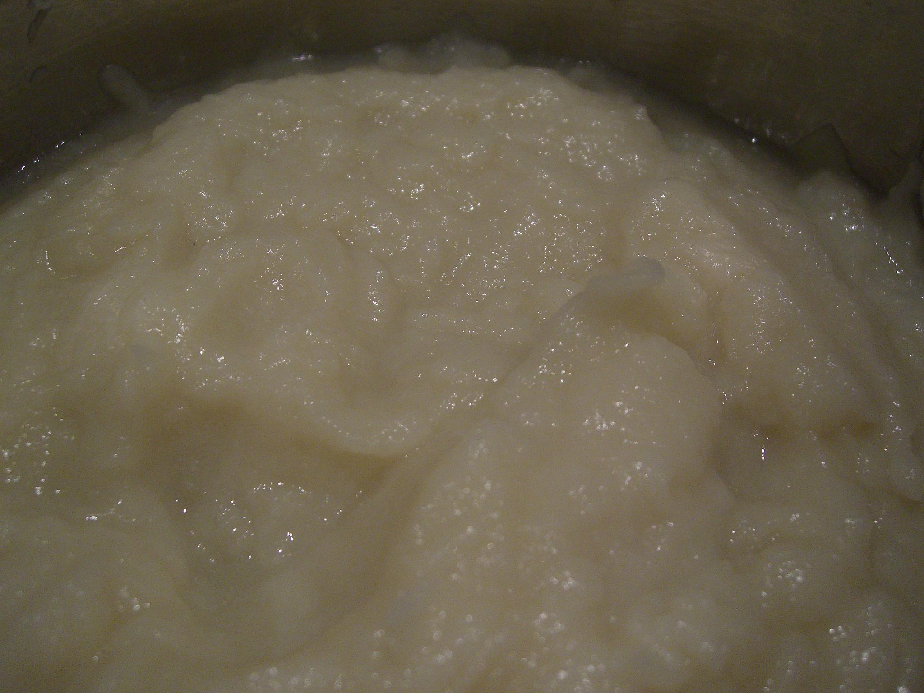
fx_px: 1014
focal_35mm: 38
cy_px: 346
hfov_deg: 49.0
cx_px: 462
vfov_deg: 37.7
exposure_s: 1/20
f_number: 2.8
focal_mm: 7.9
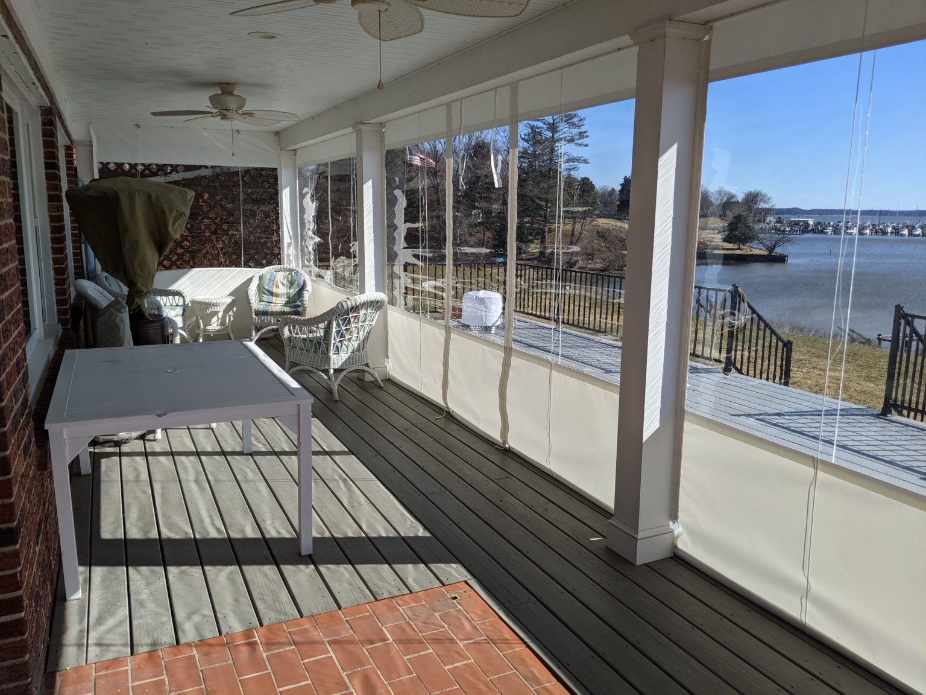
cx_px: 463
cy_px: 348
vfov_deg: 51.4
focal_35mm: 27
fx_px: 722
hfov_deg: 65.3
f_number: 1.8
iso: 67
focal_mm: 4.44
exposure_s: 1/3356
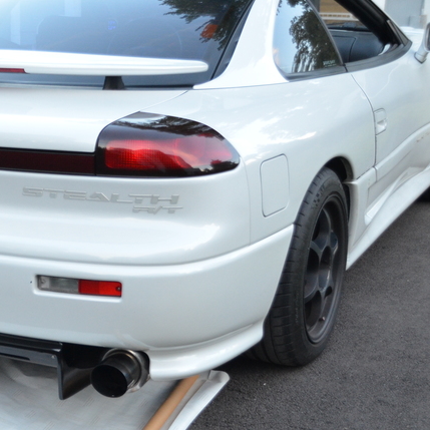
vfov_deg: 22.8
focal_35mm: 76
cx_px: -39
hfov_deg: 21.6
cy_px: 232
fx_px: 1068
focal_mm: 26
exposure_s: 1/60
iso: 1000
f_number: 3.8
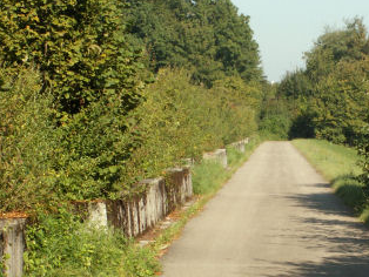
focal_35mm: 170
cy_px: 222
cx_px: 293
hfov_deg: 11.6
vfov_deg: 8.7
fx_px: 1814
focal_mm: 14.87
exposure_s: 1/100
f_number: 8
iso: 50
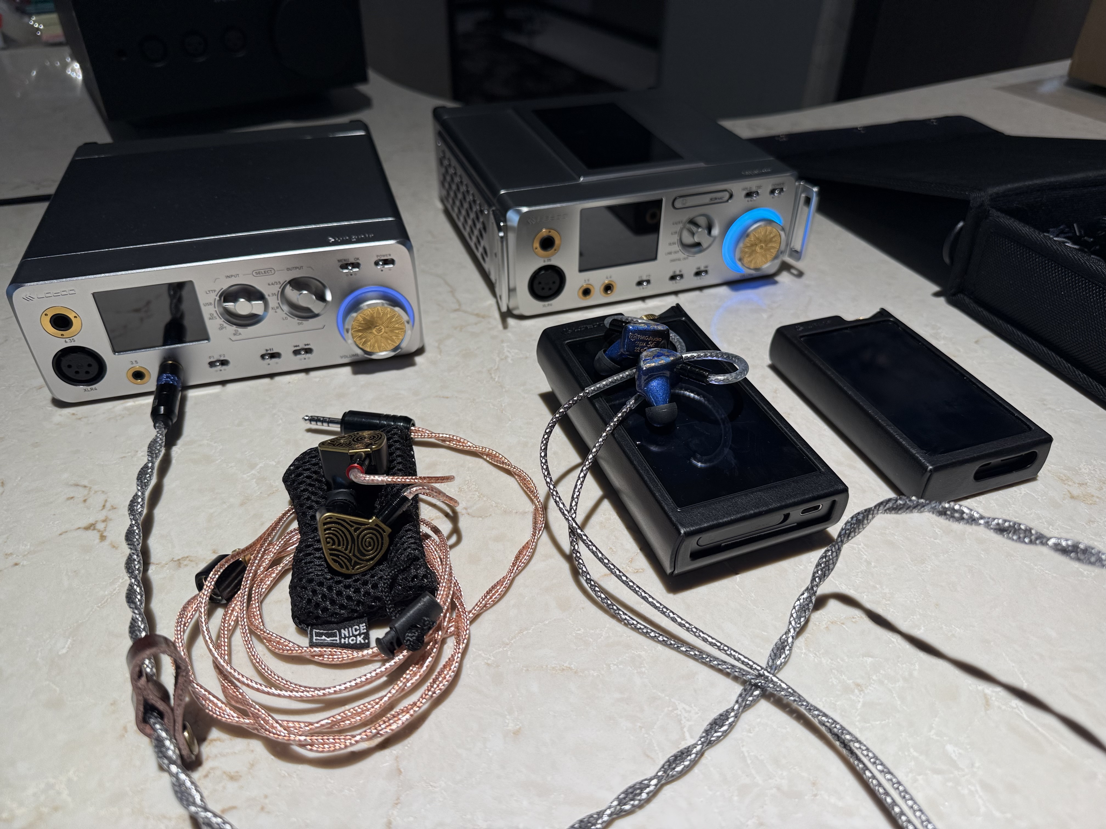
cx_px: 553
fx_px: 767
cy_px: 414
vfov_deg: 56.8
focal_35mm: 24
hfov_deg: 71.6
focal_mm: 6.76
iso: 64
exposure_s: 1/100
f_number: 1.78
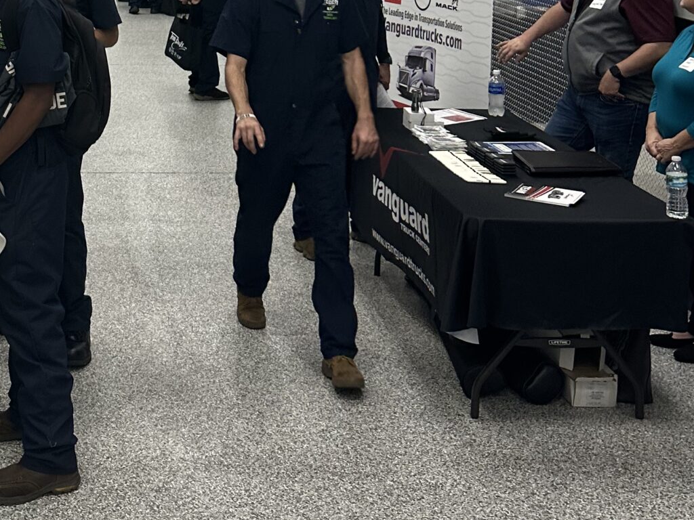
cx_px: 130
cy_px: -100
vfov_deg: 22.5
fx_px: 1203
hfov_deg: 31.3
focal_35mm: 60
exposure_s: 1/120
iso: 160
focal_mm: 6.86
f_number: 1.78
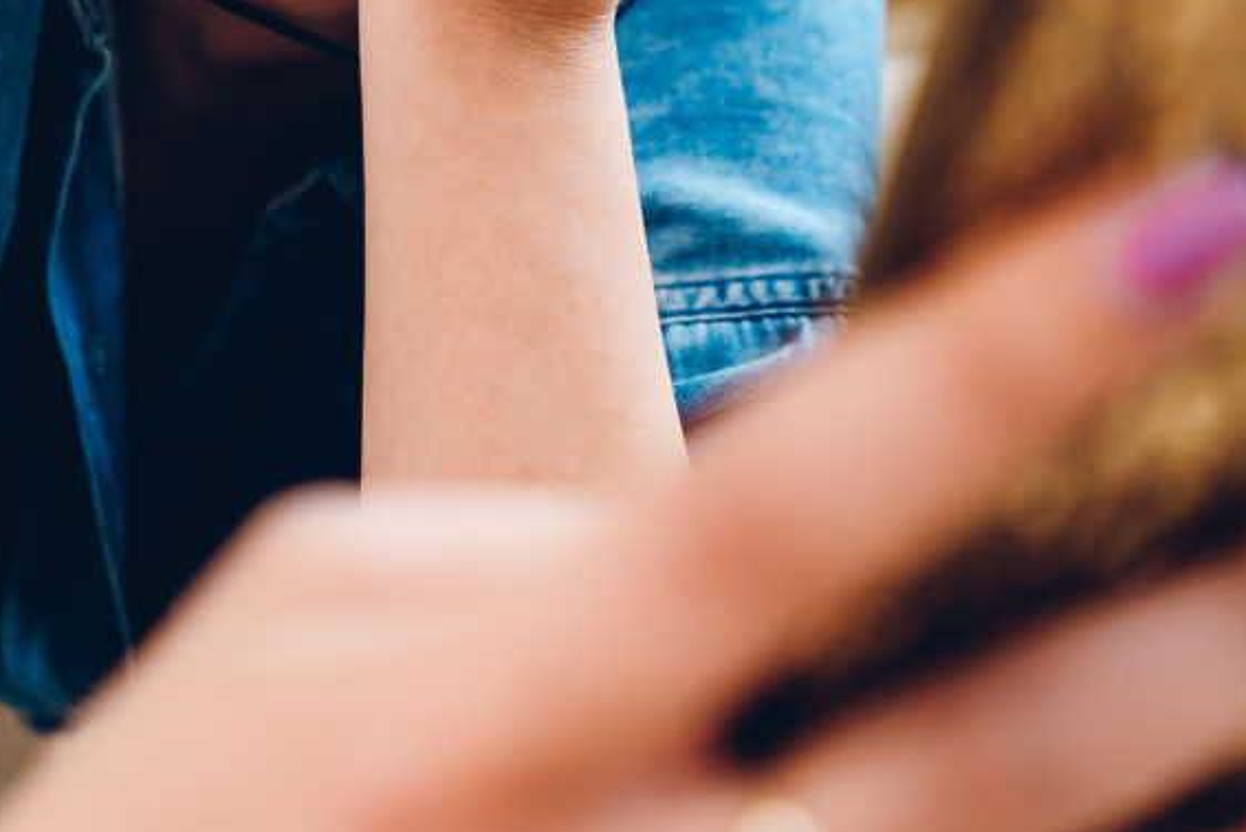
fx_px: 2632
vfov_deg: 17.1
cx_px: 442
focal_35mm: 76
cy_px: -176
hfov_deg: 26.5
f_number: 2
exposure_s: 1/200
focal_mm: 28
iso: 800
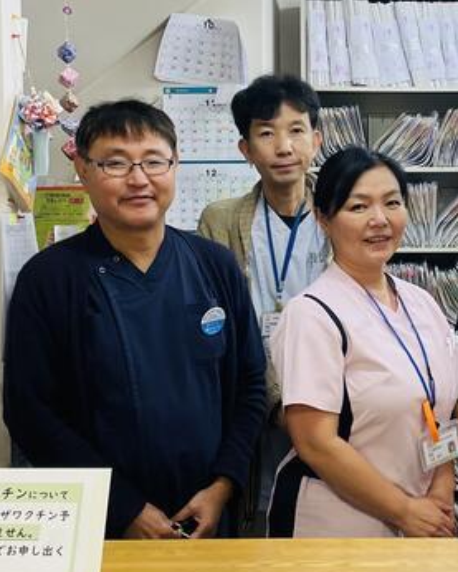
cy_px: 226
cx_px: 400
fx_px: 745
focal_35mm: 44
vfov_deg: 41.8
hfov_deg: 32.7
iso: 100
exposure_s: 1/100
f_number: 1.6
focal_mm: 4.2
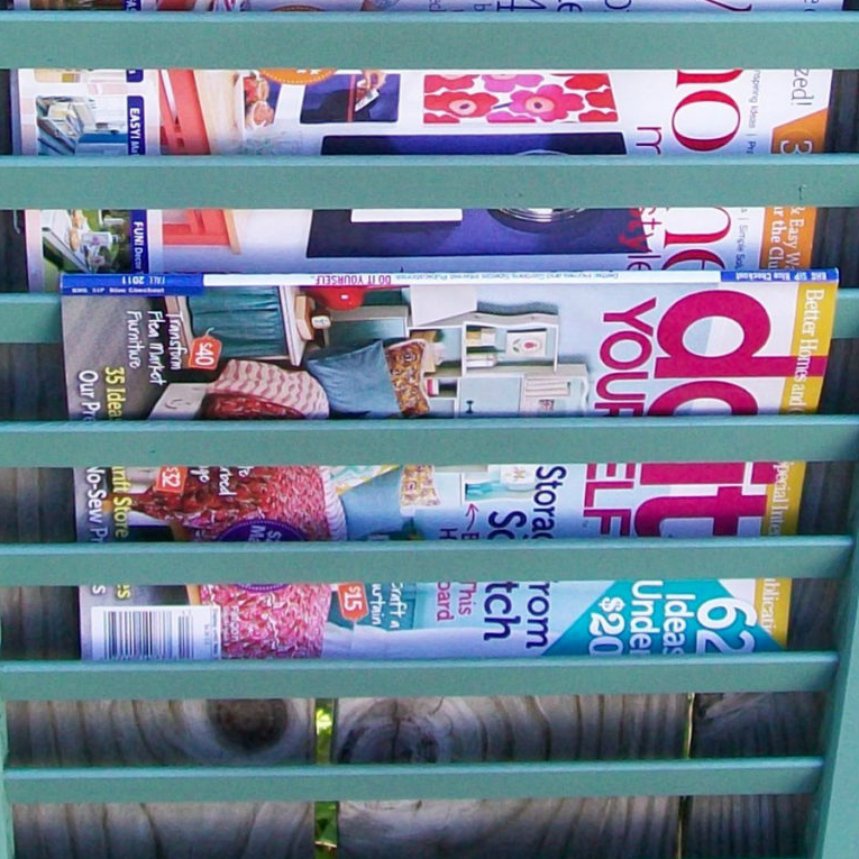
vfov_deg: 14.9
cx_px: 481
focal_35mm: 111
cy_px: -306
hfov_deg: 15.7
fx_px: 3116
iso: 64
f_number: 2.7
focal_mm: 6
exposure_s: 1/125
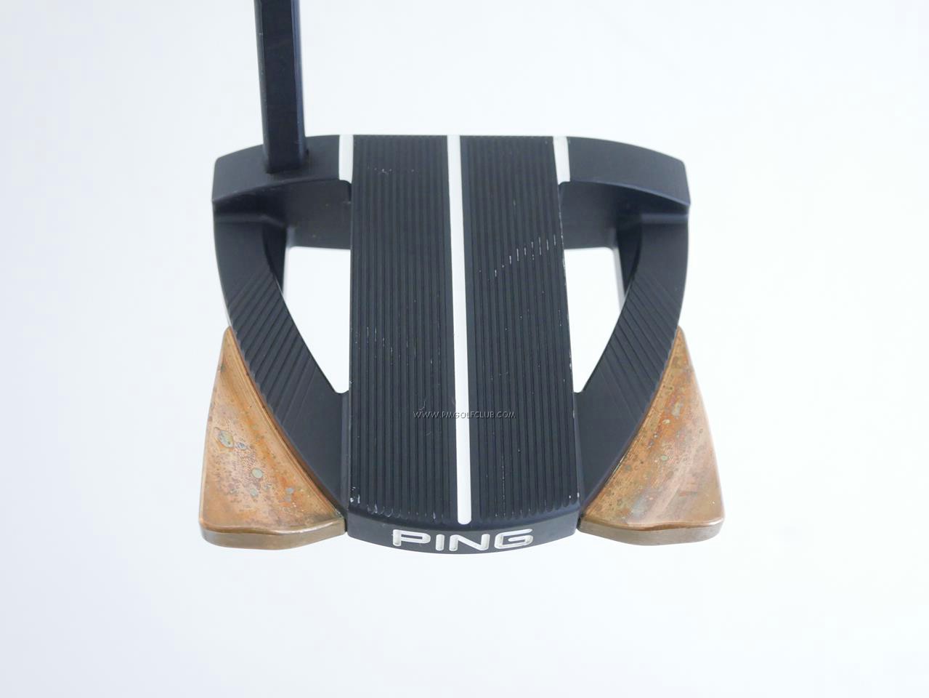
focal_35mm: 50
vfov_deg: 29.1
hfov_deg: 38.2
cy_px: 349
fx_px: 1342
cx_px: 464
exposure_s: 1/60
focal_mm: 25
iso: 1600
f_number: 4.5
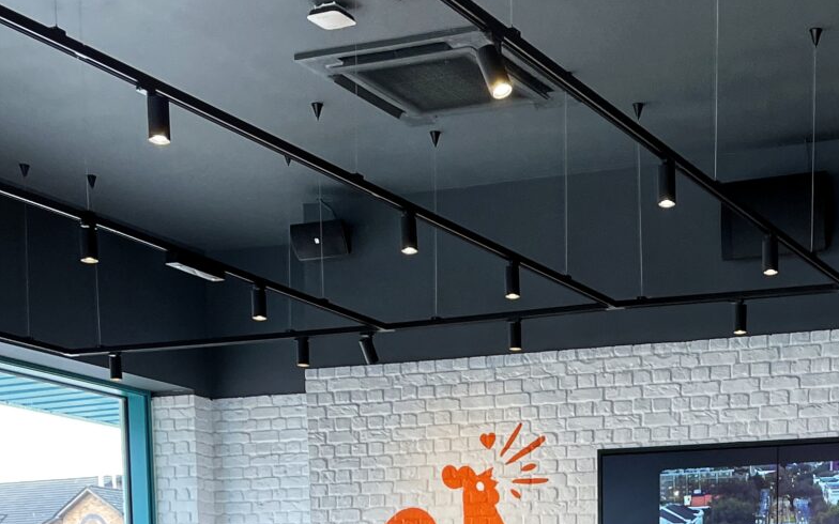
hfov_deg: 28.0
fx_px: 1646
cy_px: 869
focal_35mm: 72
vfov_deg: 16.0
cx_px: 667
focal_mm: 4.2
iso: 50
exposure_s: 1/100
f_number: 1.6
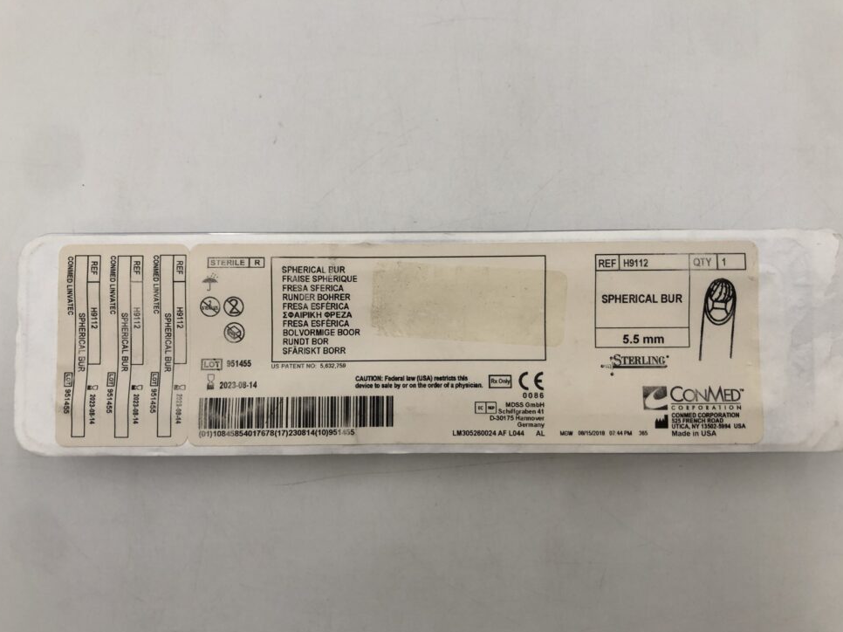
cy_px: 323
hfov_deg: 61.7
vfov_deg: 48.2
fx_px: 706
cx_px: 424
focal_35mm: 29
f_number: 1.8
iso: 20
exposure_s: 1/40
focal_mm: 3.99
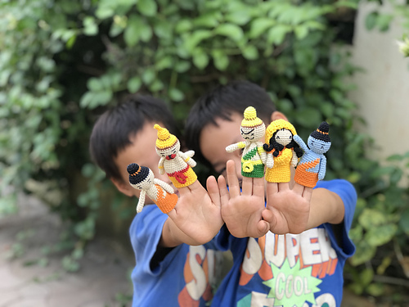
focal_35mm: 57
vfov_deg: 25.7
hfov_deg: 33.8
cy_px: 154
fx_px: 673
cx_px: 204
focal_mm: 6.6
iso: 32
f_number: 2.8
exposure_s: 1/100
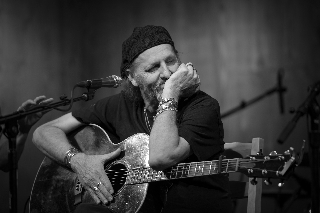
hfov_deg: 10.3
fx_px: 1778
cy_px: 106
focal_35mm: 200
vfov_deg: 6.9
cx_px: 160
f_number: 2.8
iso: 1250
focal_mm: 200
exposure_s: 1/200
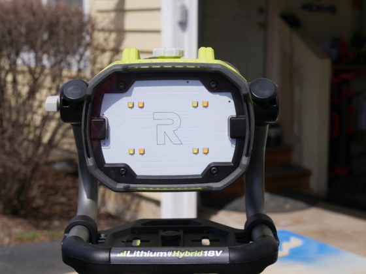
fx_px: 782
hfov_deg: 26.3
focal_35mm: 74
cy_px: 137
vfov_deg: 19.9
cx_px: 183
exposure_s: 1/500
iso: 200
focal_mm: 37
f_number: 9
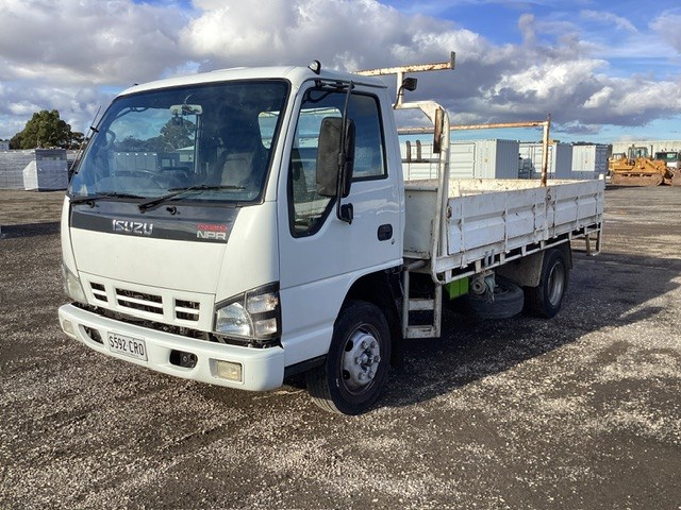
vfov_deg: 45.4
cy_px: 255
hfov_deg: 58.4
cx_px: 340
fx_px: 610
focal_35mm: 31
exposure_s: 1/1018
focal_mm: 3.3
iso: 25
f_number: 2.4
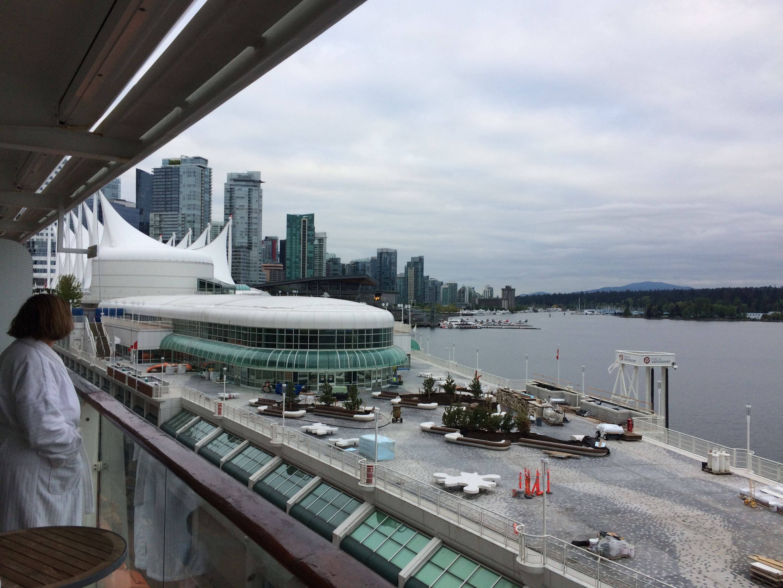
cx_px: 392
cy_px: 294
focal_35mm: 29
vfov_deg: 48.2
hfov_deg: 61.7
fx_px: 656
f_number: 2.2
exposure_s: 1/258
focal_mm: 4.15
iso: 32
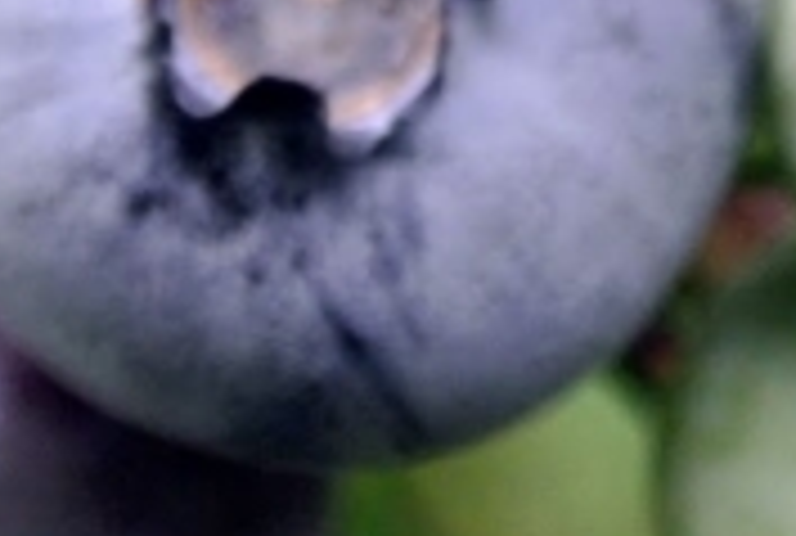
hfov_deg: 5.6
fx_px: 8069
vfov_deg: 3.8
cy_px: -518
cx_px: 1241
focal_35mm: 364
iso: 450
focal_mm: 23.6
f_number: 5
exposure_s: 1/125
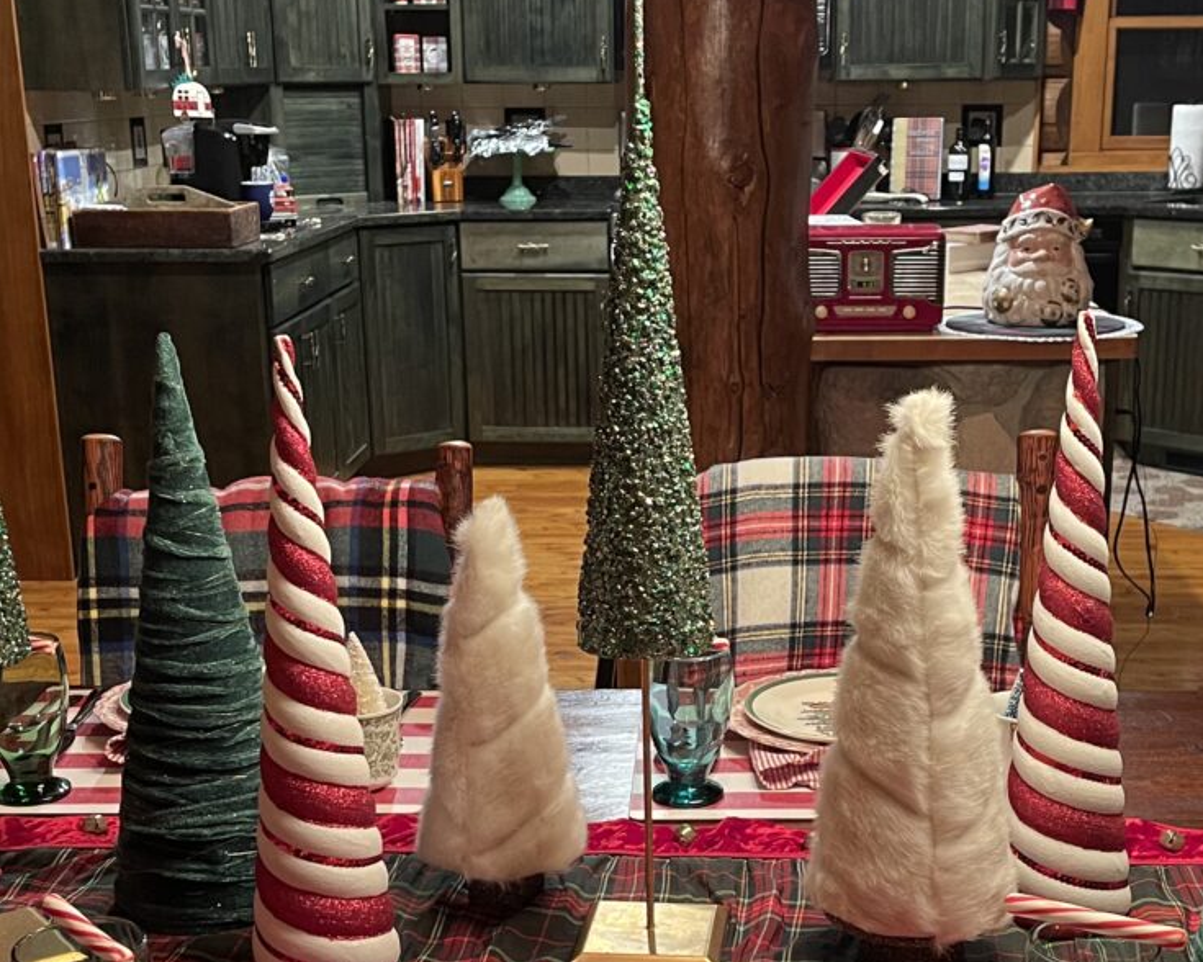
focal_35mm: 53
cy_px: 659
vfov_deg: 28.4
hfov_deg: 35.3
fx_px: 1887
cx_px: 705
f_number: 1.6
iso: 400
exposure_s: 1/40
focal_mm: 5.1
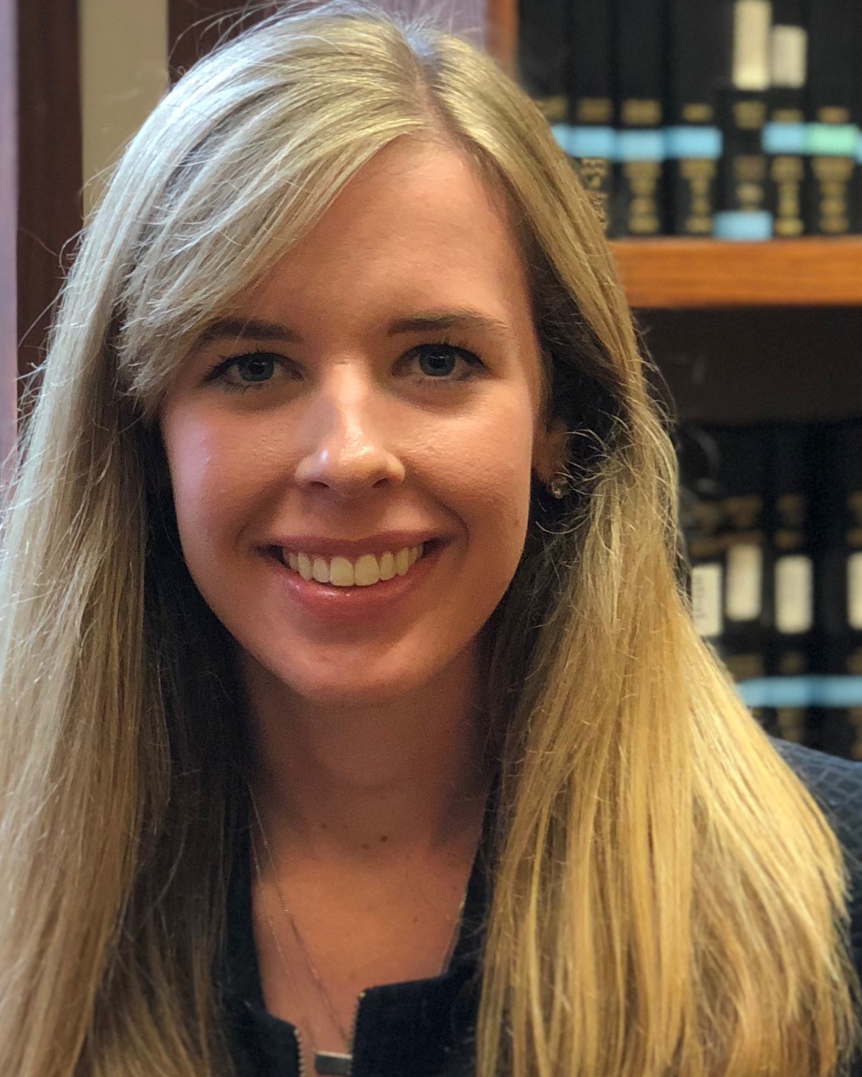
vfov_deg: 15.9
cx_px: 185
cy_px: 722
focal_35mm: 121
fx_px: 3858
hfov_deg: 12.7
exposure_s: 1/40
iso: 100
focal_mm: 6
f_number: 2.4
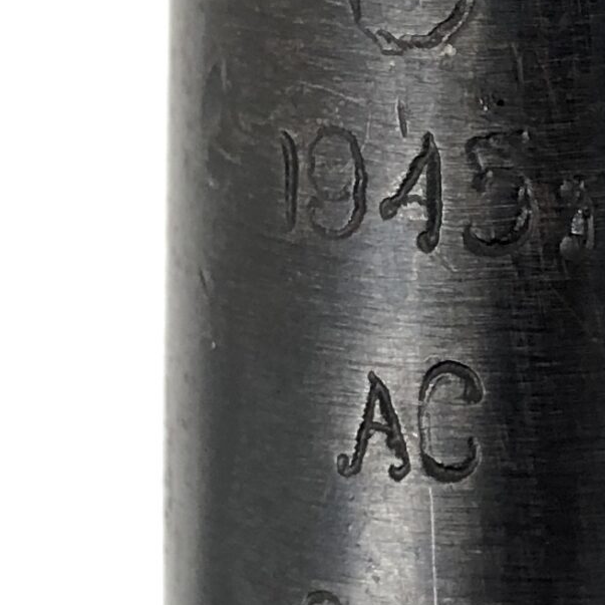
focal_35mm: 63
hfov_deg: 26.9
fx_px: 1246
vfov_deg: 27.3
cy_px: 312
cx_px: 452
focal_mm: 3.99
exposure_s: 1/24
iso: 40
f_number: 1.8
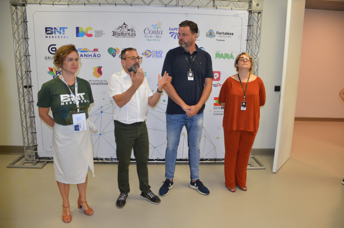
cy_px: 114
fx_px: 257
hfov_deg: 67.5
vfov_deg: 47.7
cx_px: 172
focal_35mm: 27
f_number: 3.5
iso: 800
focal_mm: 18
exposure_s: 1/60
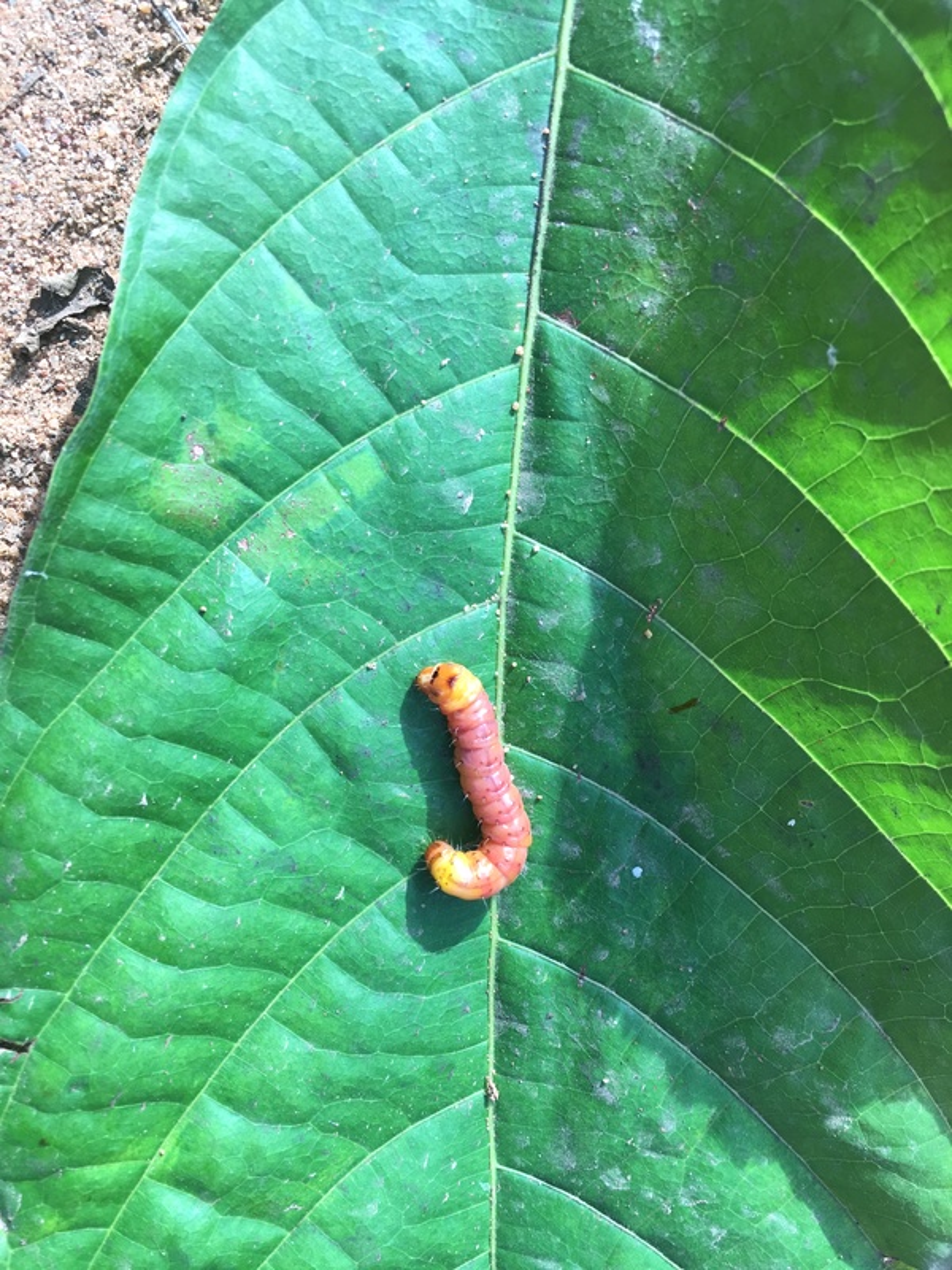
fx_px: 1063
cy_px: 635
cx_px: 476
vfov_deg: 61.7
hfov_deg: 48.2
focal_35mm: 29
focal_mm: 4.15
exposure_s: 1/100
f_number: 2.2
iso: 32
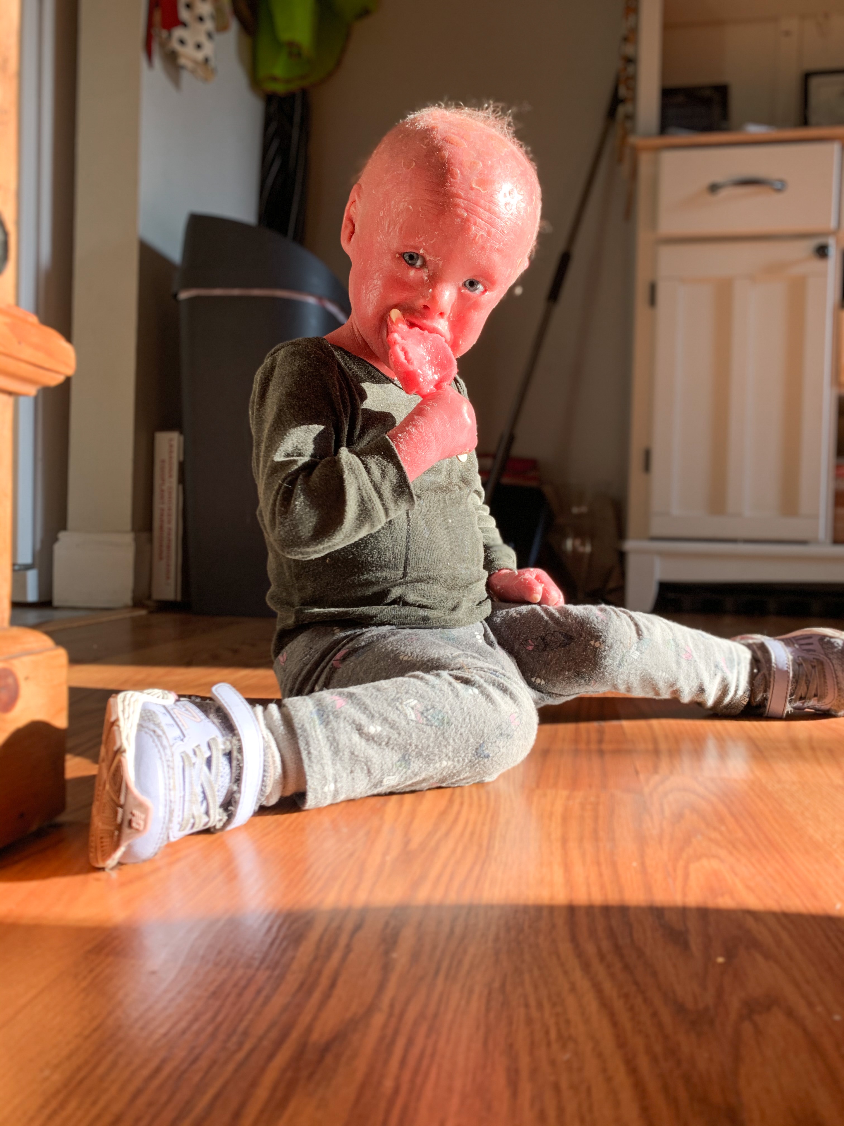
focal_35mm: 26
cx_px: 422
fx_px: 845
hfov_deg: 53.1
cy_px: 563
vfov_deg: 67.3
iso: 50
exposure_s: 1/120
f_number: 1.8
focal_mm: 4.25
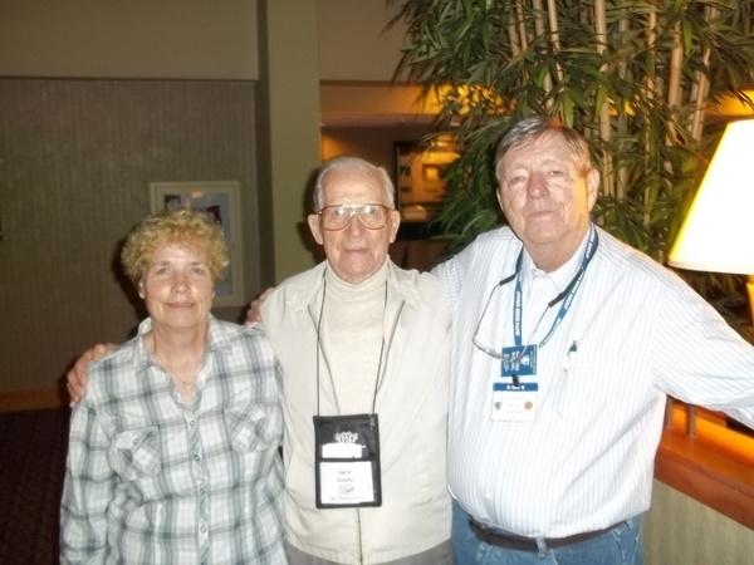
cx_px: 377
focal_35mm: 36
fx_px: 784
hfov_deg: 51.4
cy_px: 282
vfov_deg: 39.7
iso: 250
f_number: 3.1
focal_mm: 6.5
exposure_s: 1/30
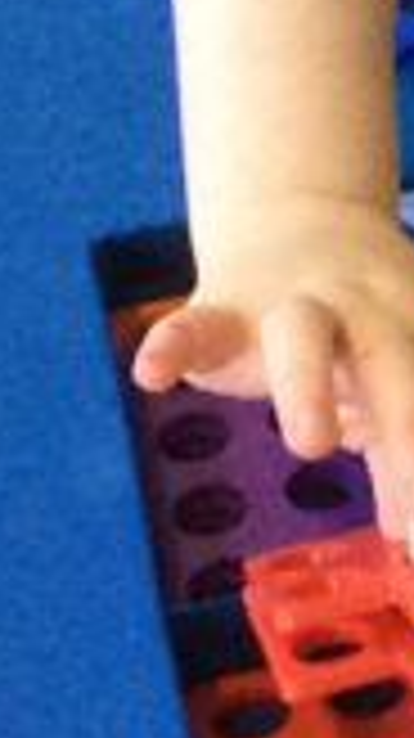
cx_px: 1080
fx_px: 5065
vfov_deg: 8.1
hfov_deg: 4.5
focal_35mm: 259
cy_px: -425
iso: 64
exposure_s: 1/33
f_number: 2.4
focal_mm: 3.3
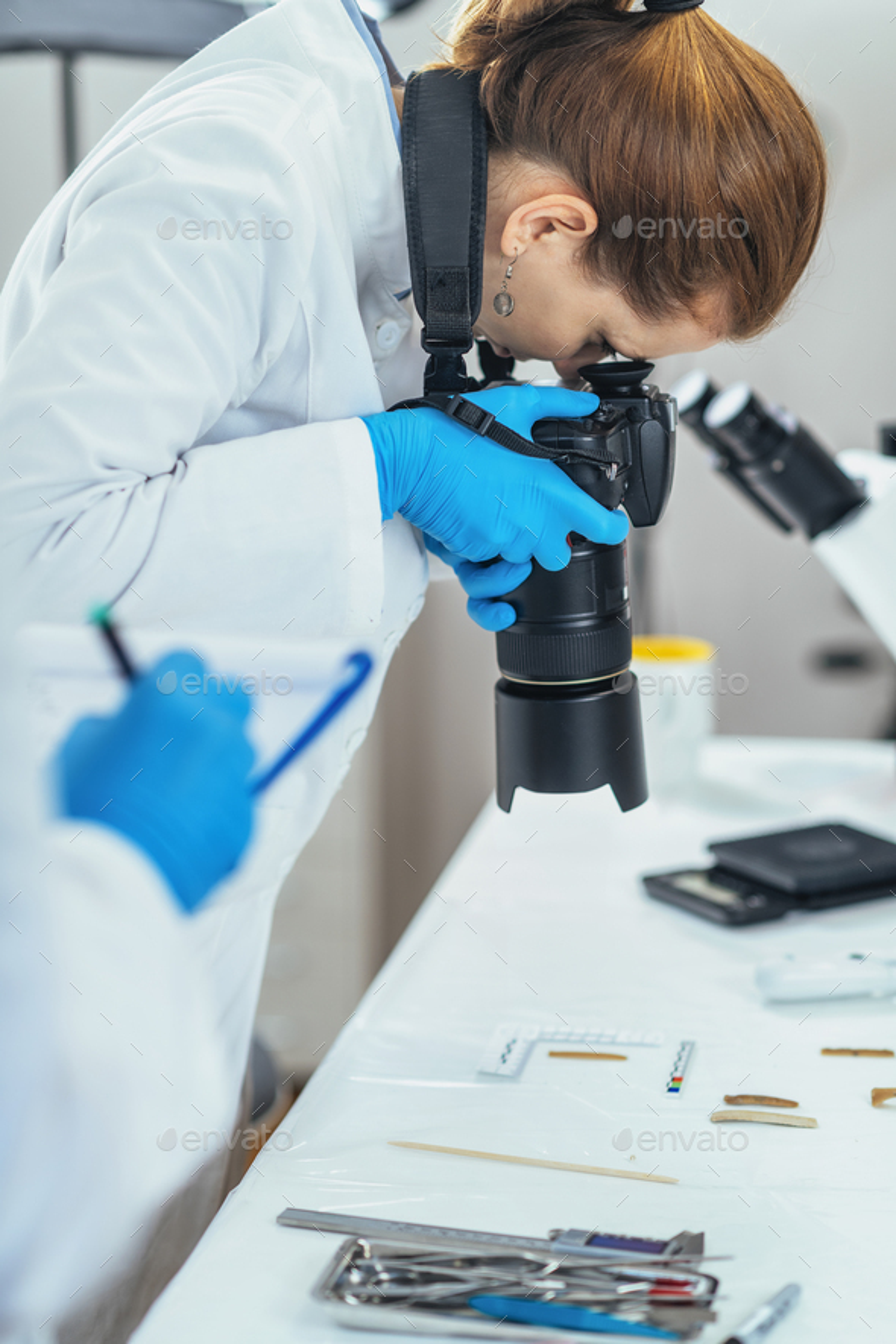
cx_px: 448
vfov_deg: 23.9
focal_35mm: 85
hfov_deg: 16.1
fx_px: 3173
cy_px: 672
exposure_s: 1/160
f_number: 2.2
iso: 100
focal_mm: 85
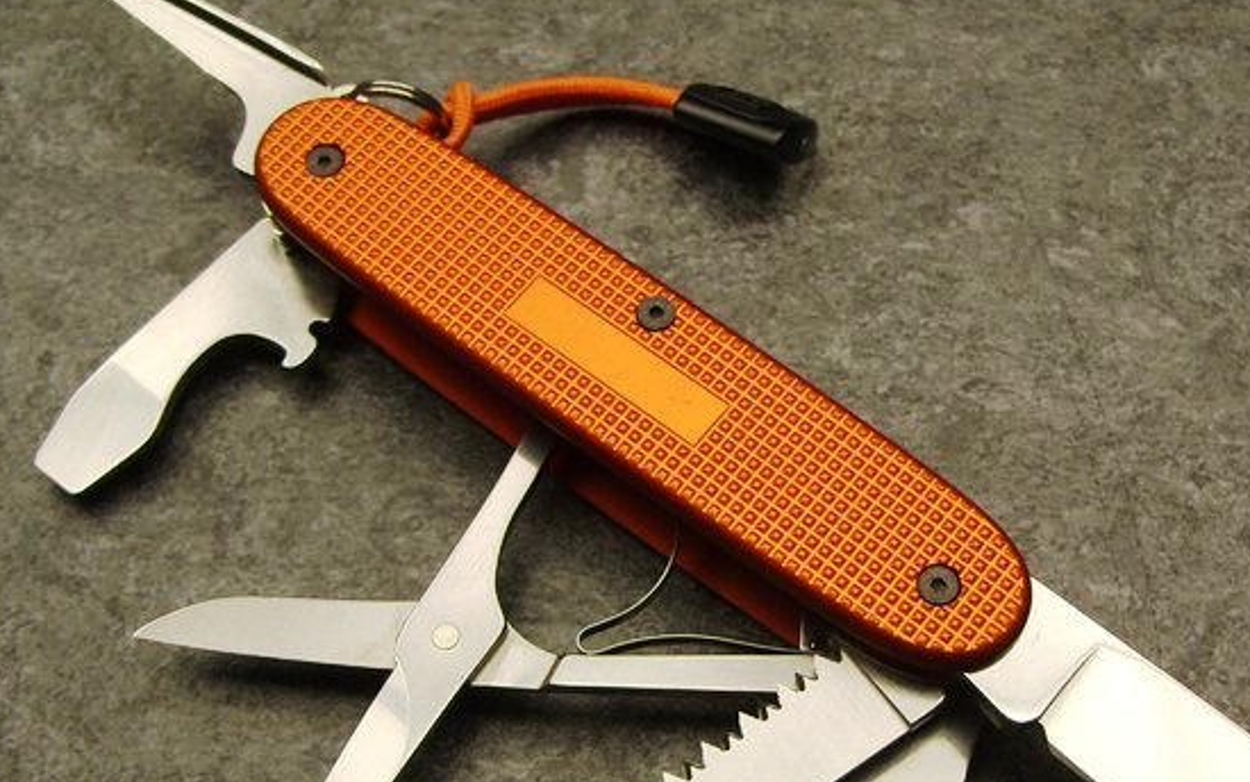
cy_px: 546
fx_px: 1840
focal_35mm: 54
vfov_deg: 23.8
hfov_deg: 37.3
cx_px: 775
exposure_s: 1/60
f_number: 2.8
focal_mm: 7.8
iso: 100
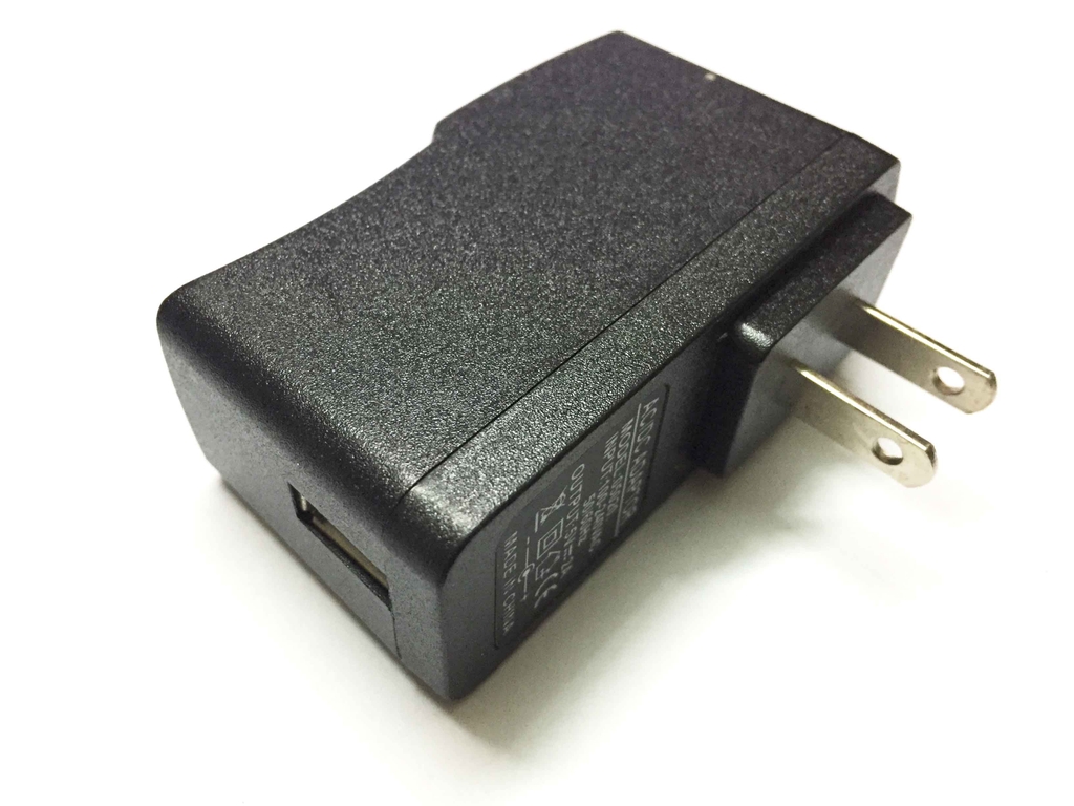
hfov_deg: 61.7
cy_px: 403
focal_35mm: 29
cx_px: 537
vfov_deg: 48.2
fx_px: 900
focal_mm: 4.15
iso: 250
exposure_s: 1/20
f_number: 2.2
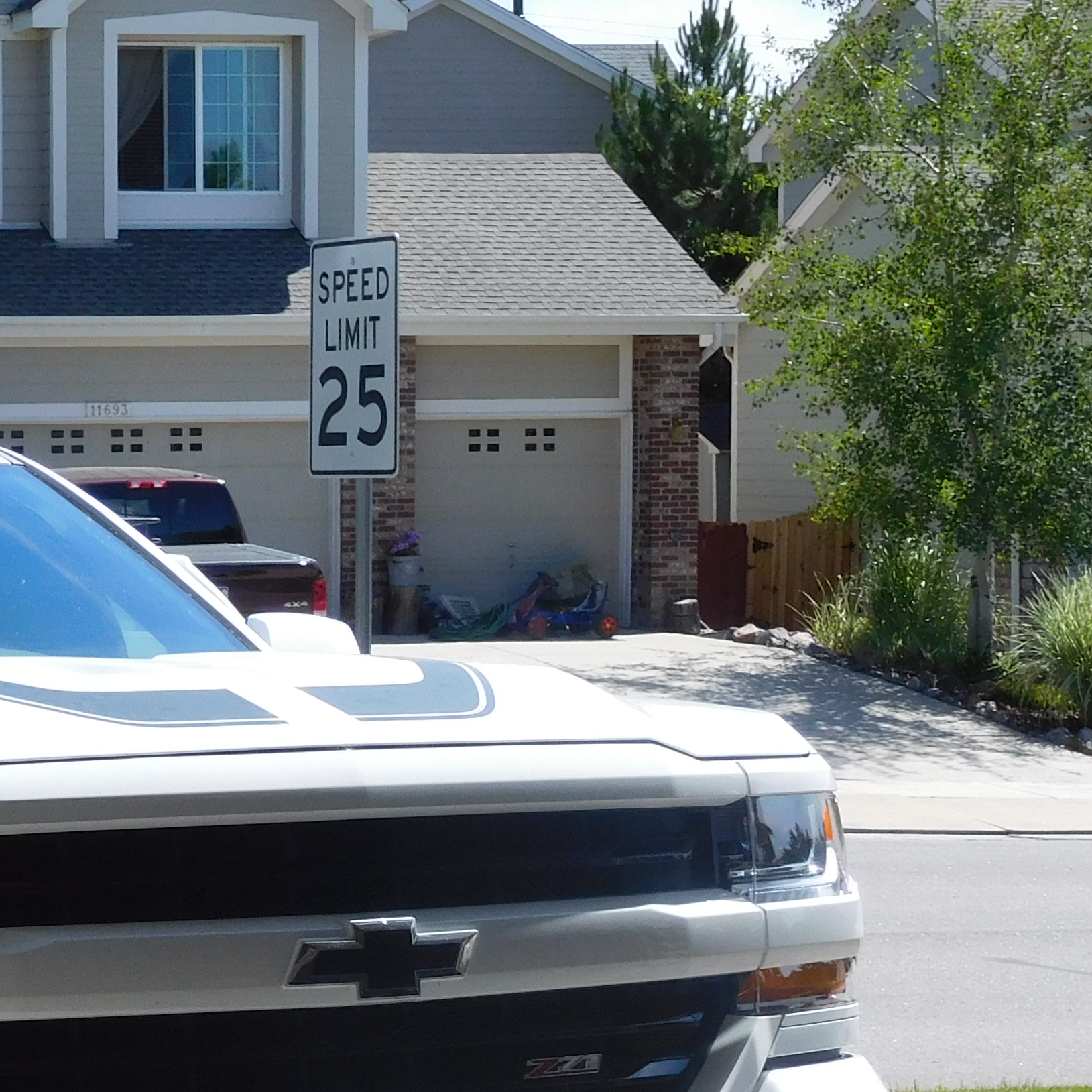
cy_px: 1034
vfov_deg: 13.8
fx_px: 4461
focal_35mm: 125
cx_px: -124
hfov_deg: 13.7
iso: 125
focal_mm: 8.9
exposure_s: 1/640
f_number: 4.1
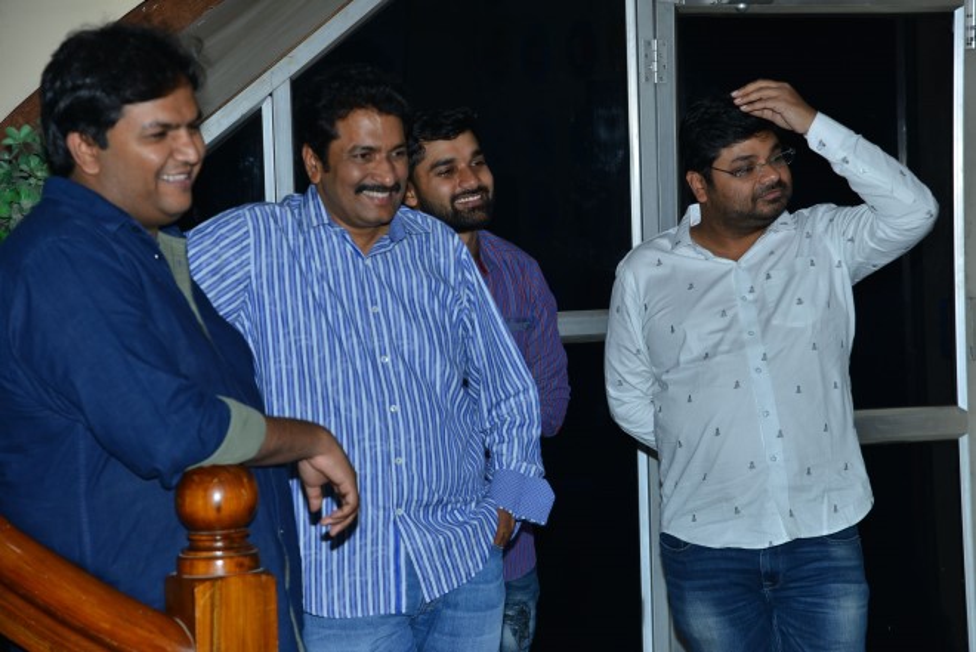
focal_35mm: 95
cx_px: 488
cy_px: 326
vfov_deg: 14.4
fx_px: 2577
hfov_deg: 21.4
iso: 250
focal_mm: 95
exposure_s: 1/125
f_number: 5.6
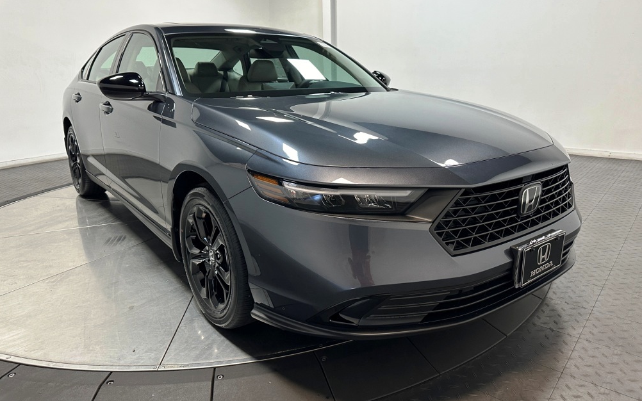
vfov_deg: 47.5
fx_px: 455
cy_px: 181
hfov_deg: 70.4
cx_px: 327
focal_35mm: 26
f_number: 1.78
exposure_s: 1/60
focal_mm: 6.86
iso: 320
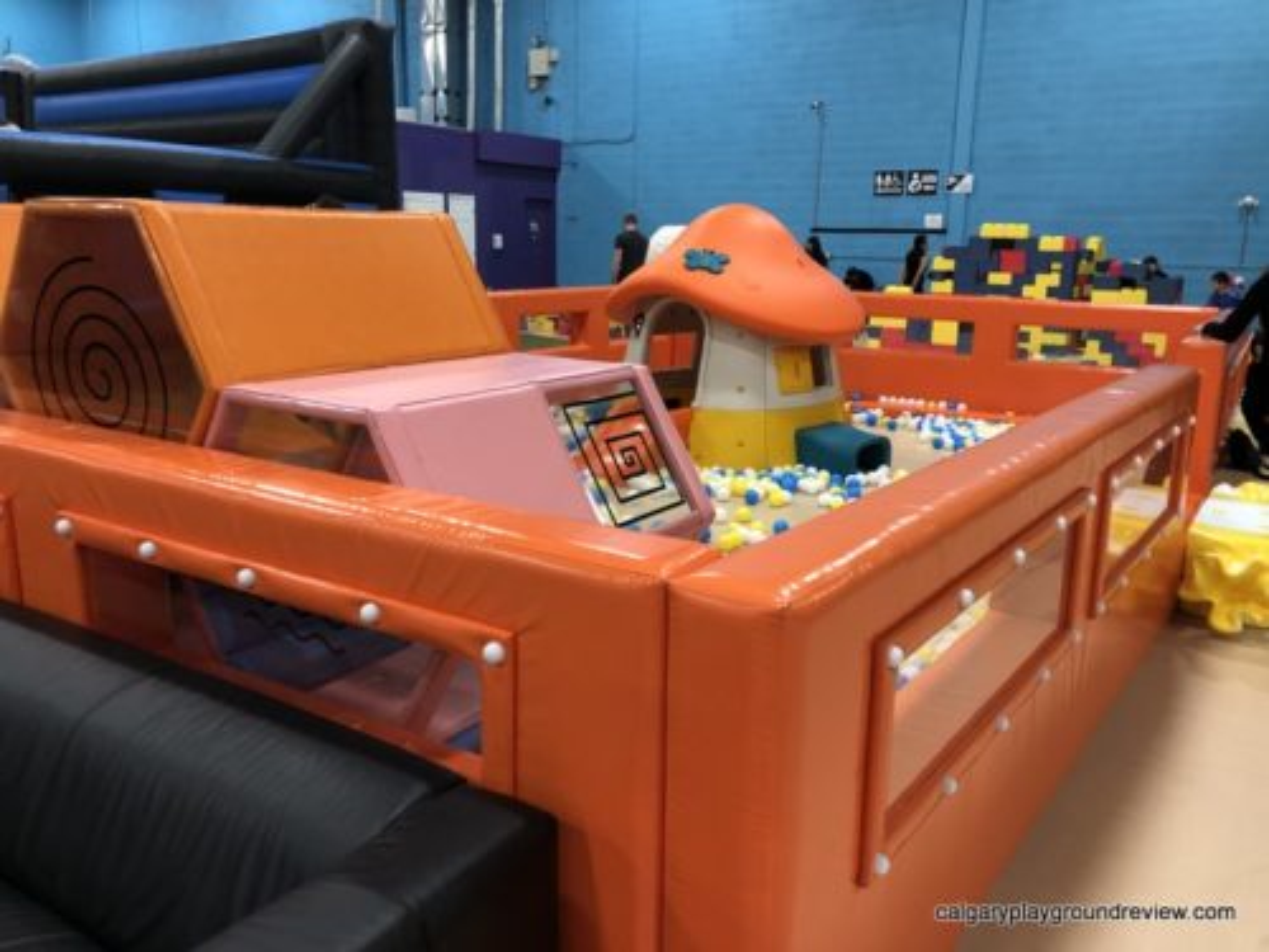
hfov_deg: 63.4
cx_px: 634
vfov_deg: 49.7
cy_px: 476
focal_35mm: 28
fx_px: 1026
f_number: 1.8
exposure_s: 1/17
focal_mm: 4
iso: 40
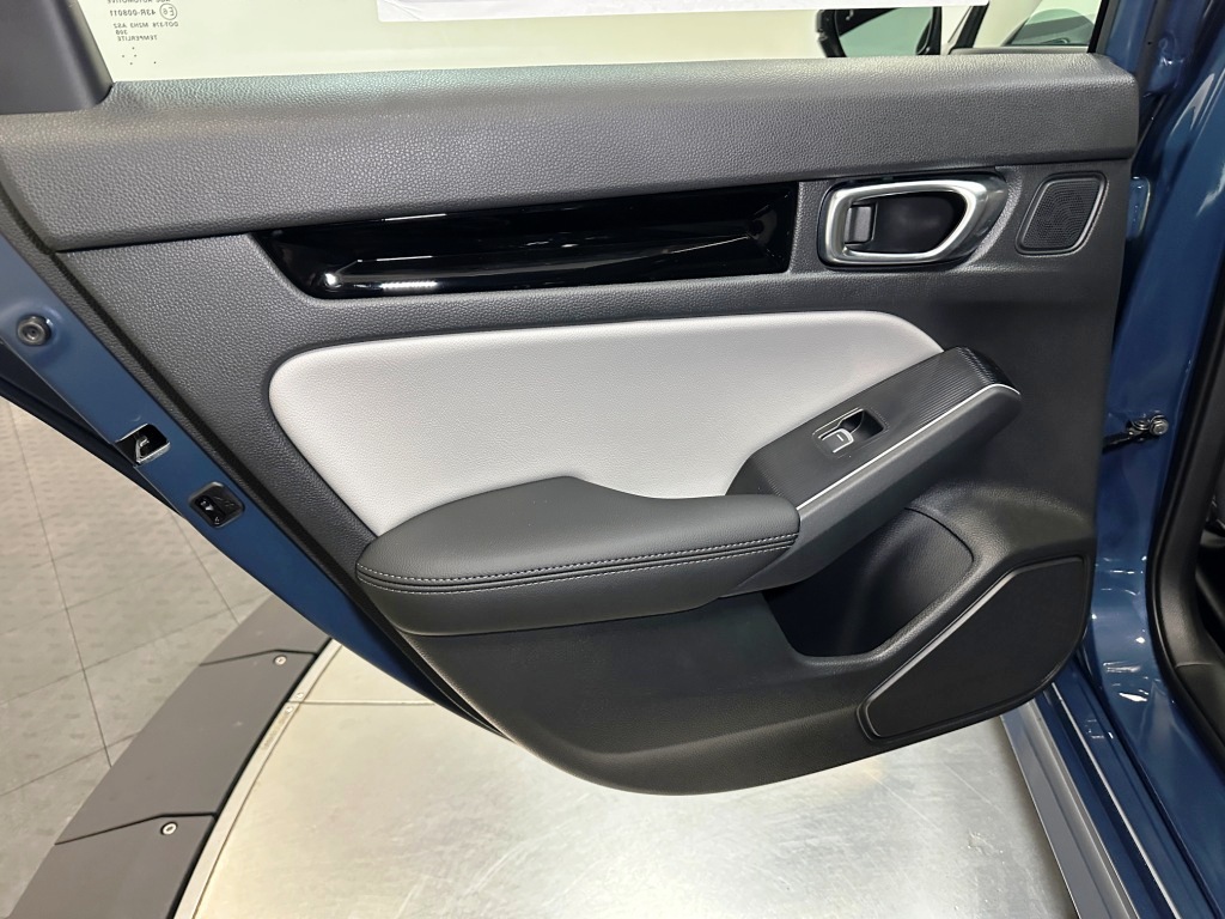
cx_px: 612
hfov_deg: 71.6
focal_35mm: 24
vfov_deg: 56.8
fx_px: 849
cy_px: 460
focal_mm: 6.86
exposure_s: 1/60
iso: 640
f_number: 1.78
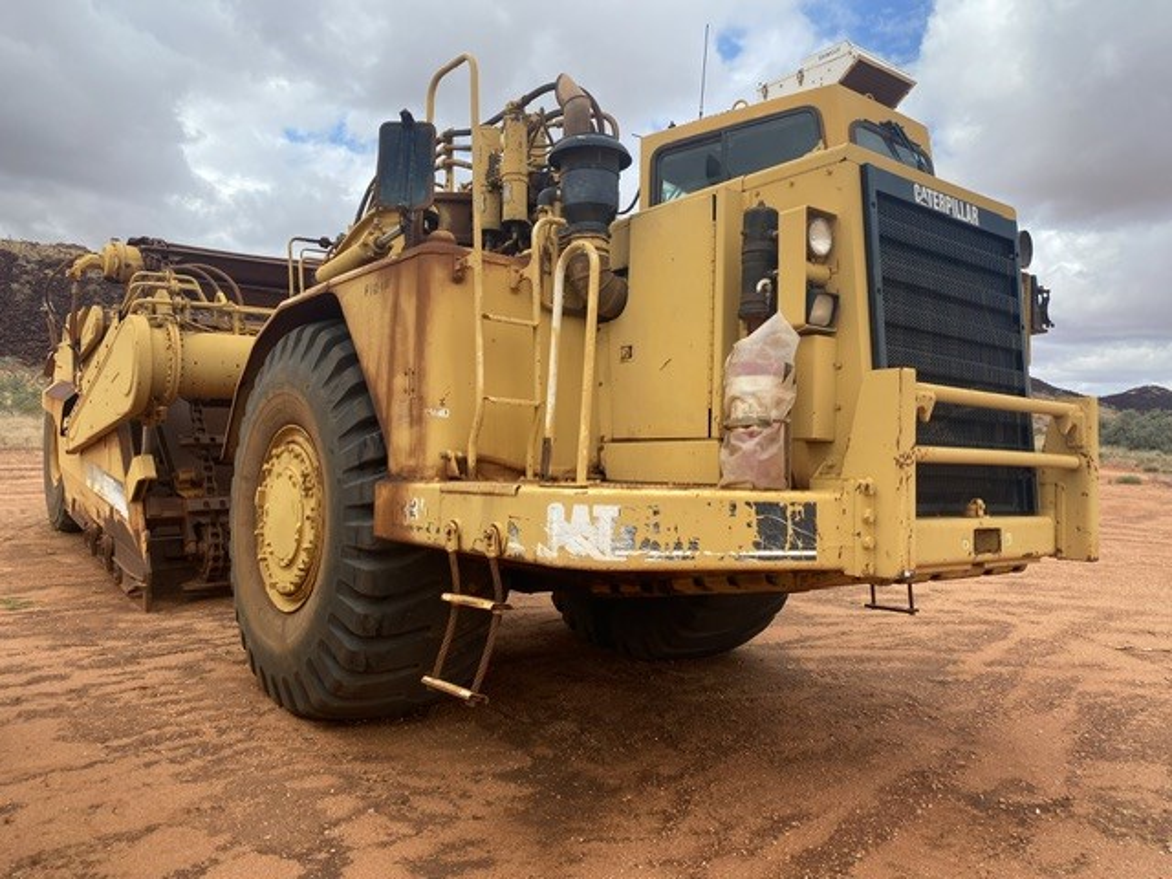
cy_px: 440
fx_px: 880
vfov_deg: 53.1
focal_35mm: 26
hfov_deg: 67.3
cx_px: 586
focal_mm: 4.25
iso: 32
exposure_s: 1/2183
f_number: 1.8
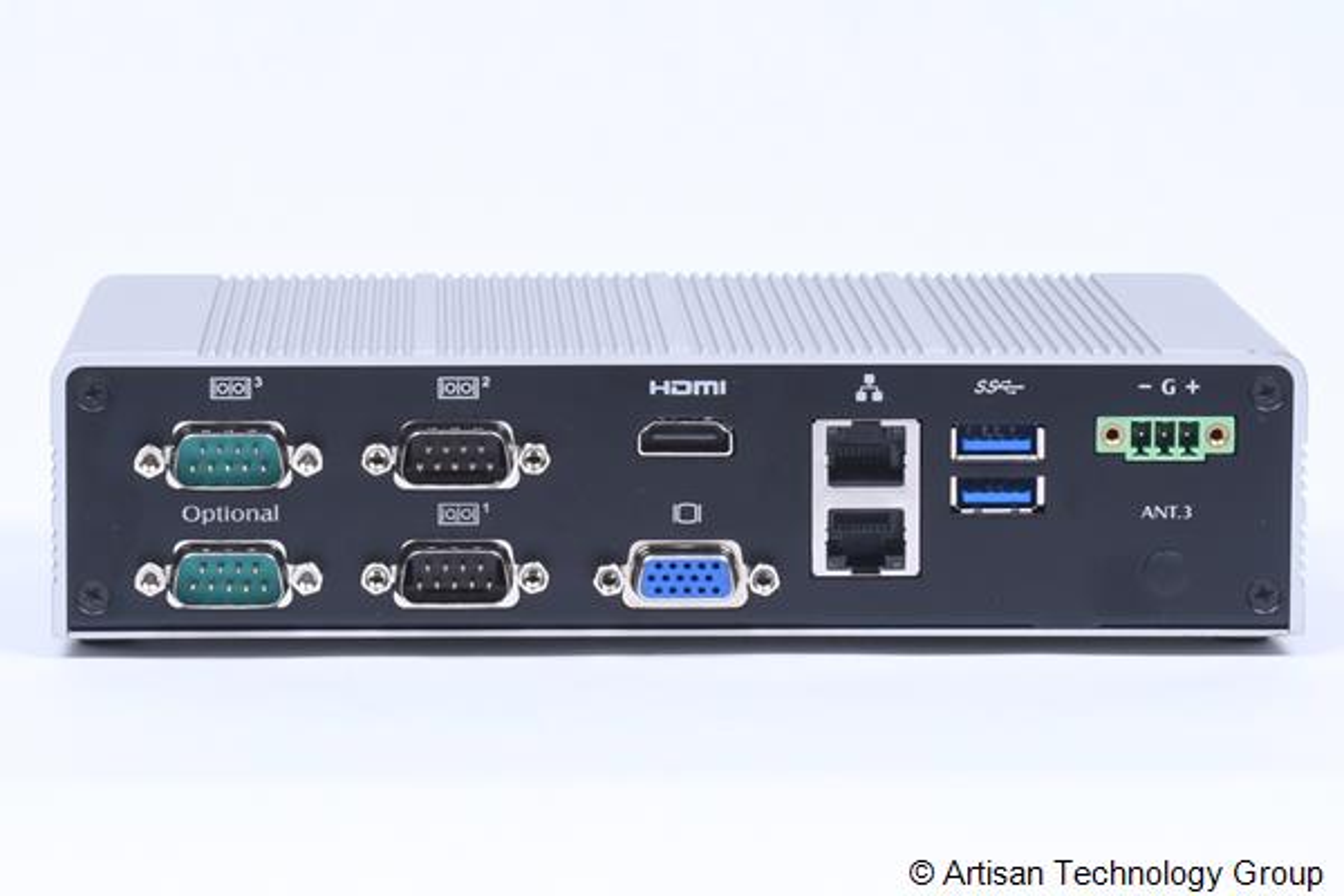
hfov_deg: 26.0
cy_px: 448
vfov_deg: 17.5
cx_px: 672
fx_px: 2912
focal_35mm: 78
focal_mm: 52
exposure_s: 1/200
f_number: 14
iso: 200
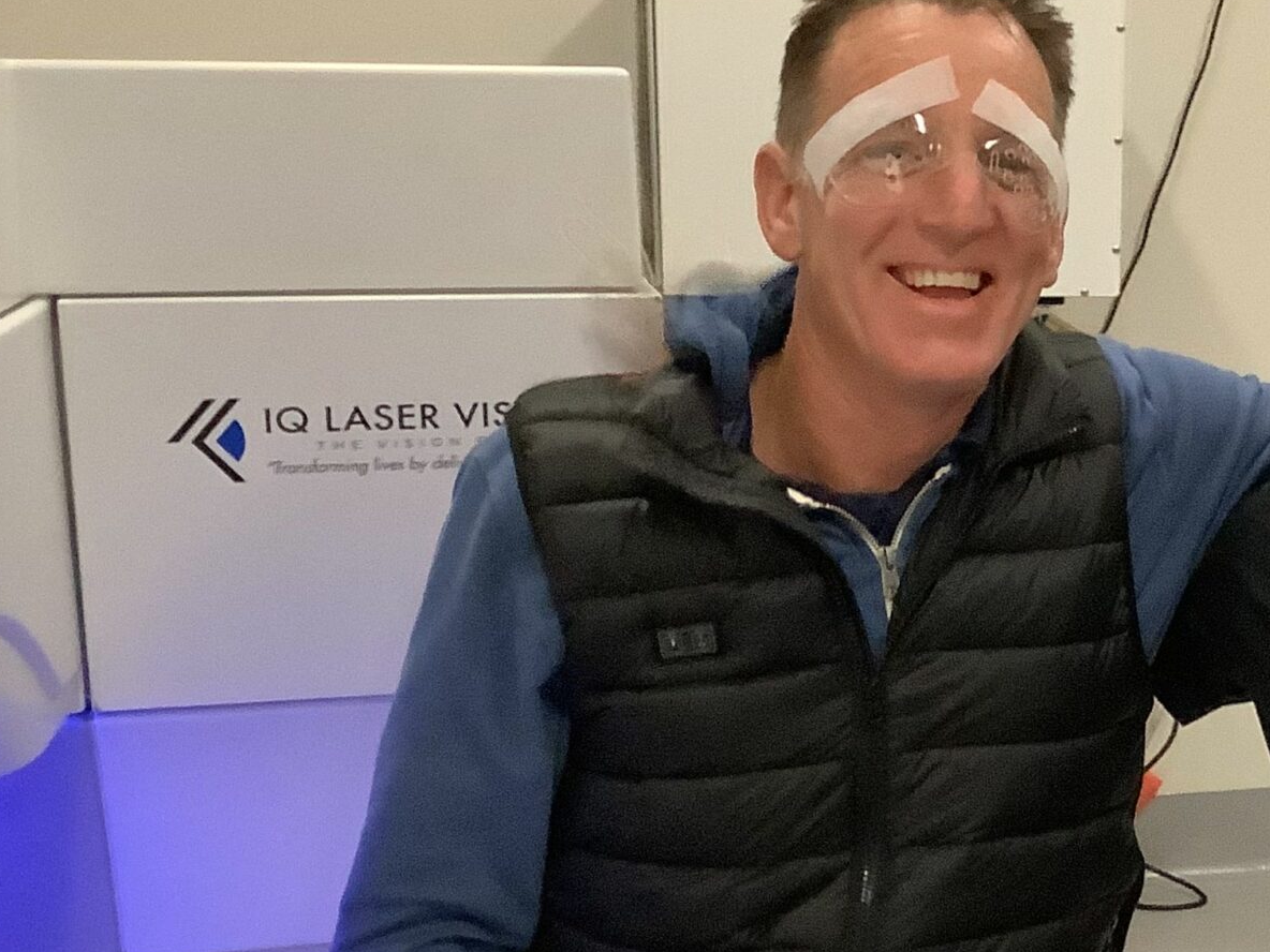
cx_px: 1152
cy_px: 620
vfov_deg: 21.9
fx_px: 2458
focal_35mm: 67
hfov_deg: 27.9
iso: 500
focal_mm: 3.3
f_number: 2.4
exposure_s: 1/30
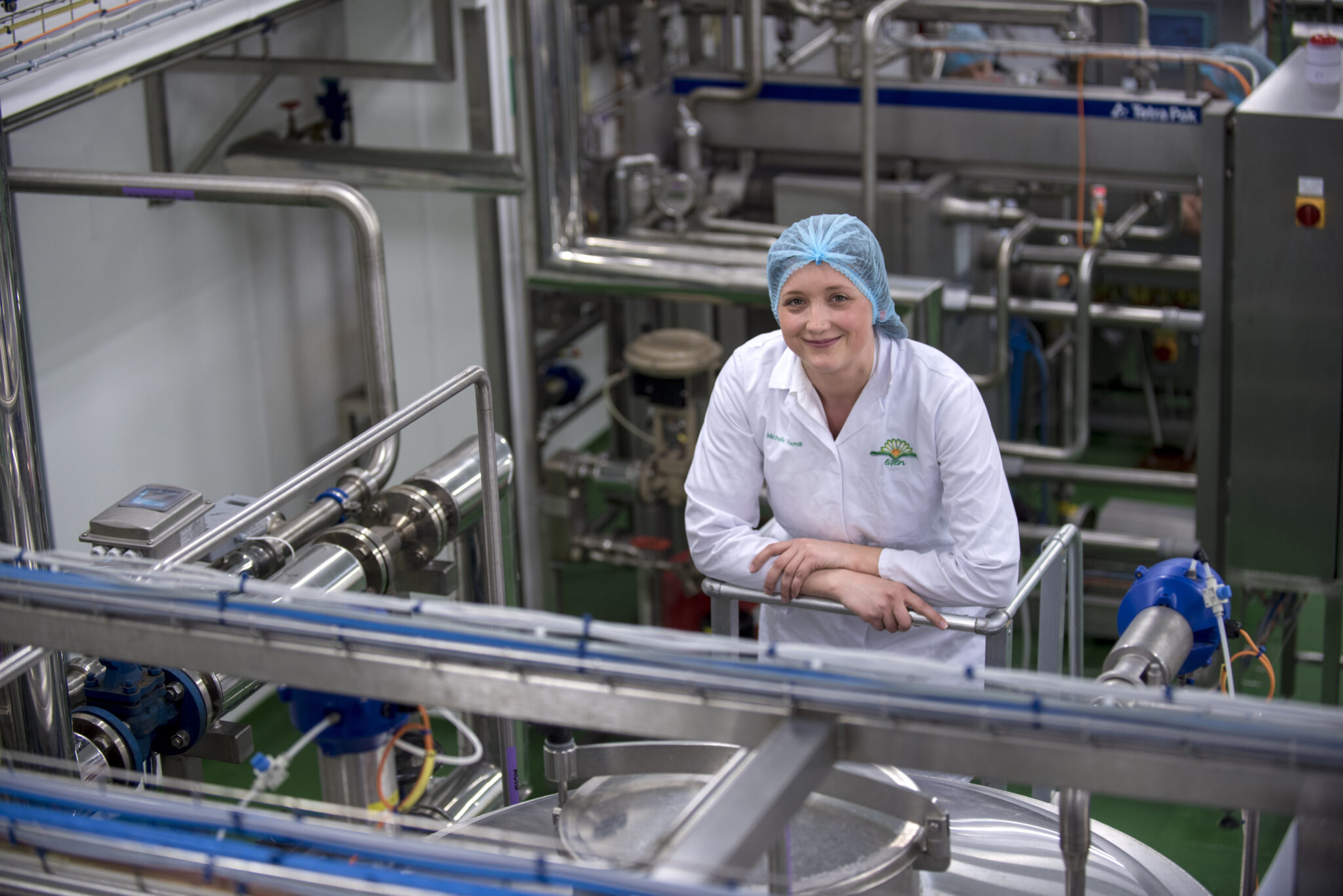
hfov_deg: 27.0
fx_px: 2799
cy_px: 448
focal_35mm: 75
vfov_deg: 18.2
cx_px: 672
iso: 400
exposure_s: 1/125
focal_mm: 75
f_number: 2.8
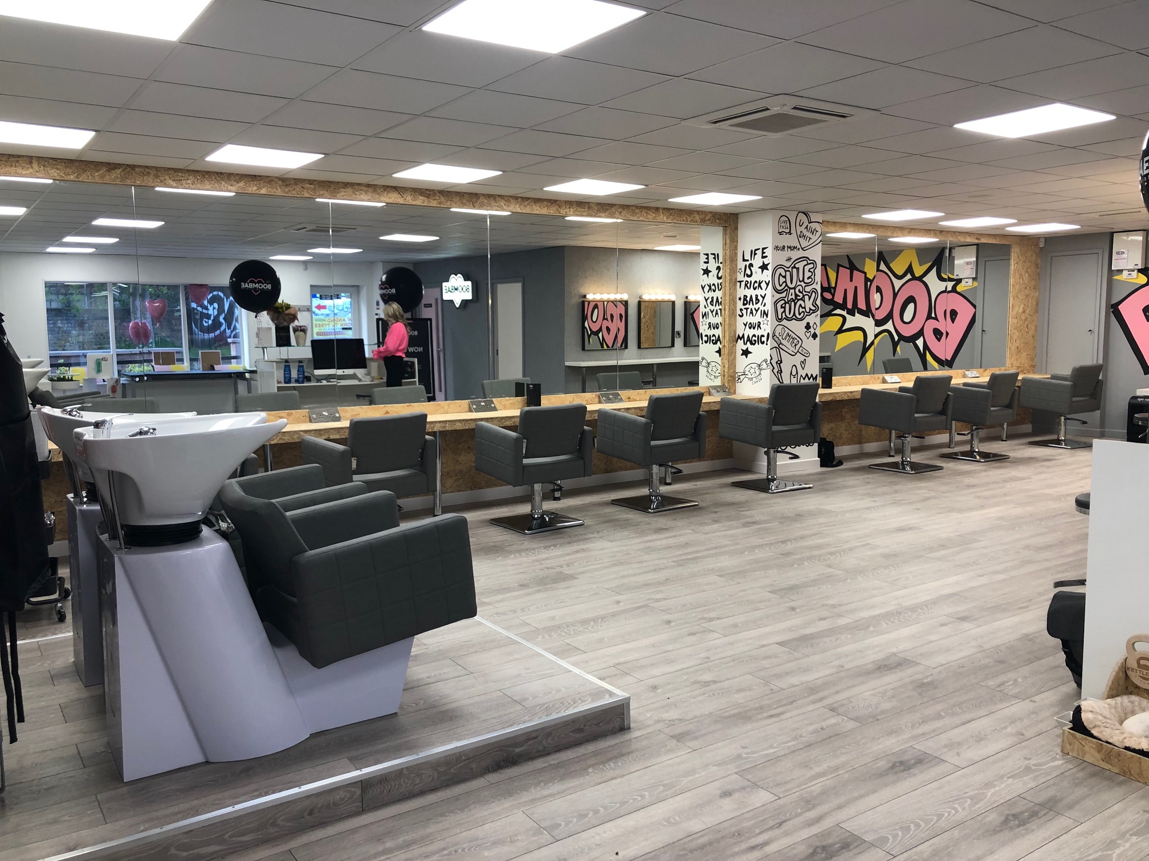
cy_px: 430
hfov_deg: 63.4
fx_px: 929
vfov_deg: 49.7
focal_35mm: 28
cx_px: 574
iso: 25
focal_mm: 4
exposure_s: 1/33
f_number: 1.8
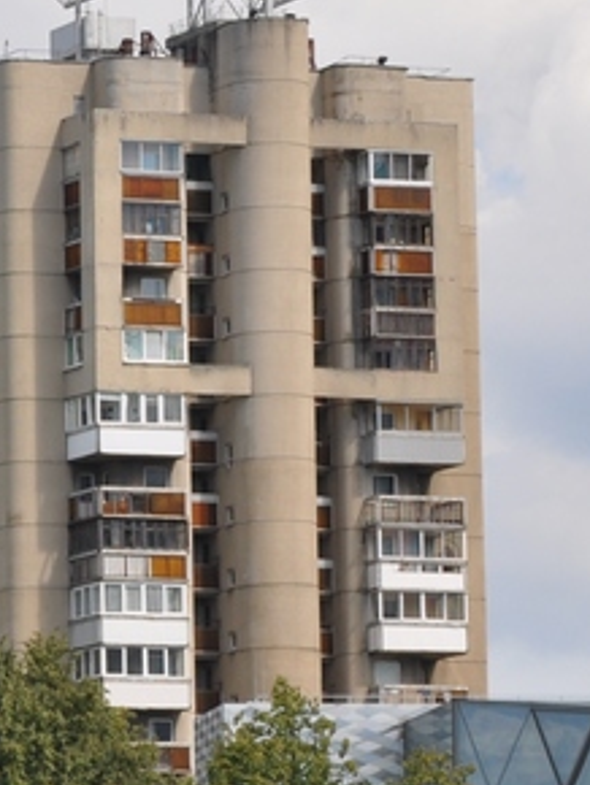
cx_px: -604
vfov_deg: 4.7
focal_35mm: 417
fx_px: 9463
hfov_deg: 3.5
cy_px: 491
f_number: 10
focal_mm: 70
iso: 200
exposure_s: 1/400
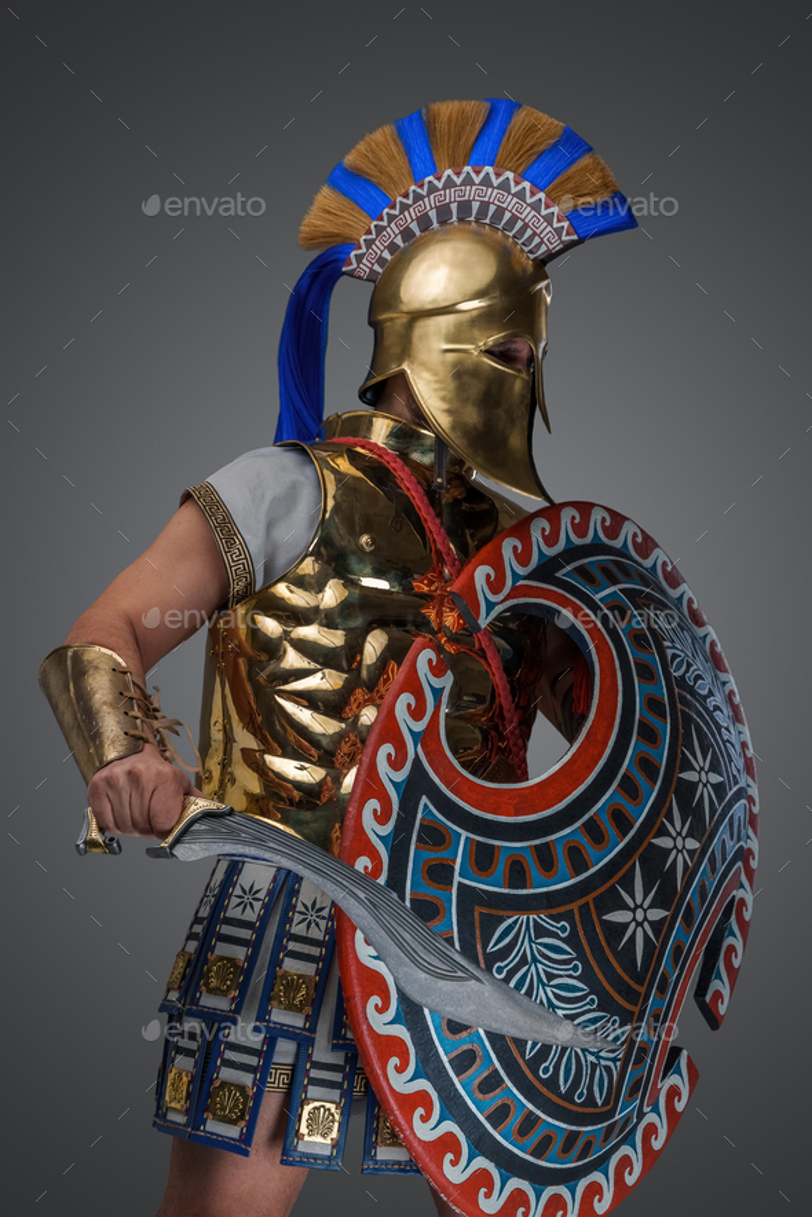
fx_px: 2131
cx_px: 406
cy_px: 608
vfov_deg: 31.9
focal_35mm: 63
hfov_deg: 21.6
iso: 160
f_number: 6.3
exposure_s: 1/100
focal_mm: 63
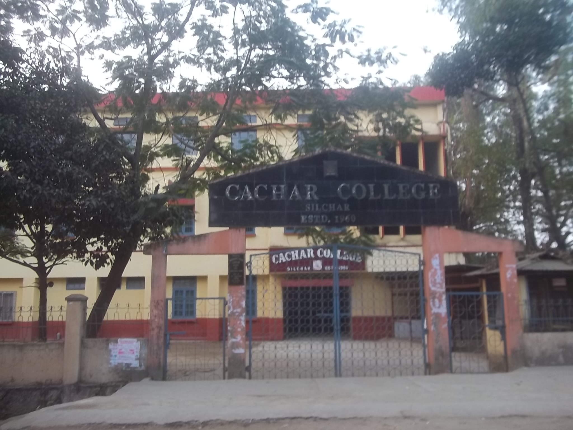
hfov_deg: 56.8
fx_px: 530
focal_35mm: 32
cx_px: 286
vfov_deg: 44.2
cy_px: 215
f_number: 2.9
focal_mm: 5.7
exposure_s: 1/40
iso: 80
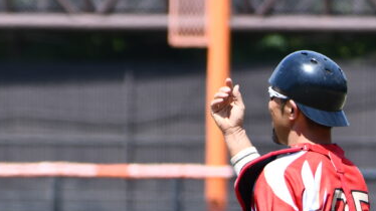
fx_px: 10305
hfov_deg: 2.1
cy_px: 231
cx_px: 204
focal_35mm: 1034
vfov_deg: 1.2
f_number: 5.3
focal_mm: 240
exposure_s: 1/400
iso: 125
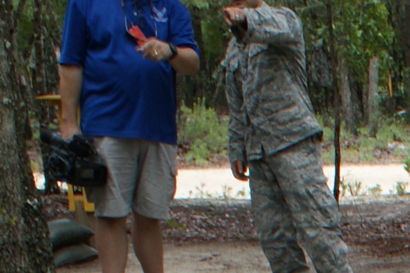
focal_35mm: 160
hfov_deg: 11.1
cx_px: 922
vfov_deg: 7.7
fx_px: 1822
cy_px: 765
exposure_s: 1/60
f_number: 8
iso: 100
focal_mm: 18
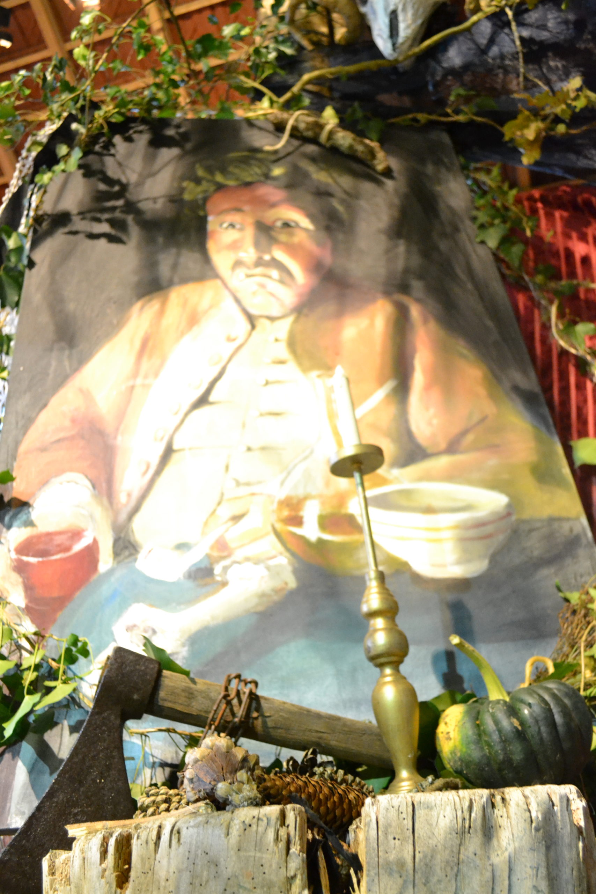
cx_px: 298
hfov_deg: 40.0
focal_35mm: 33
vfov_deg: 57.2
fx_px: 819
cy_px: 447
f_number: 3.8
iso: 3200
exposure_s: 1/10
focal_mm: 22
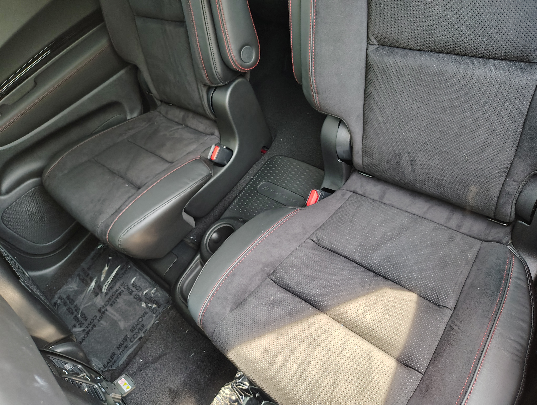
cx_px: 268
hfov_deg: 71.5
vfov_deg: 56.9
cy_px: 202
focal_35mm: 24
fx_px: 373
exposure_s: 1/60
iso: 1425
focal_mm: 5.56
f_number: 1.8
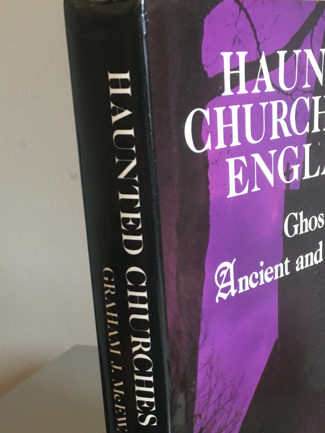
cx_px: 242
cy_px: 338
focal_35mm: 58
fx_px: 726
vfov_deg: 32.4
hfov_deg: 25.0
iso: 200
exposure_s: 1/33
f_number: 2.2
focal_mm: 4.15
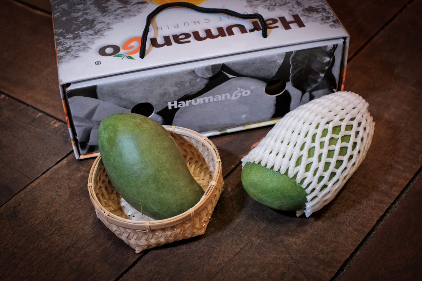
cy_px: 140
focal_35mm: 53
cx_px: 211
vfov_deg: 25.5
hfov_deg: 37.5
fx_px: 621
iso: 1600
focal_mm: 35
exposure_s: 1/15
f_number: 4
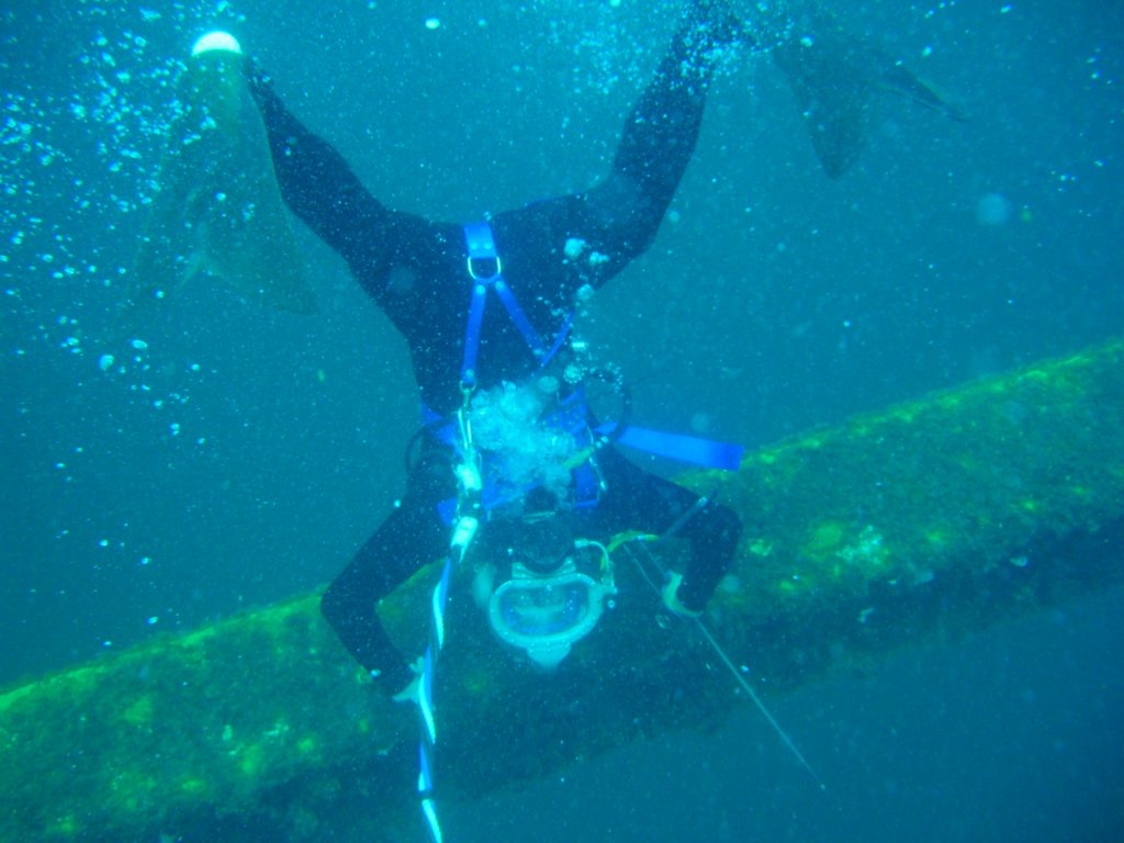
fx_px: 1234
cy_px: 422
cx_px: 562
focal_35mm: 38
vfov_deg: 37.7
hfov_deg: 49.0
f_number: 2.8
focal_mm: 7.9
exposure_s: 1/125
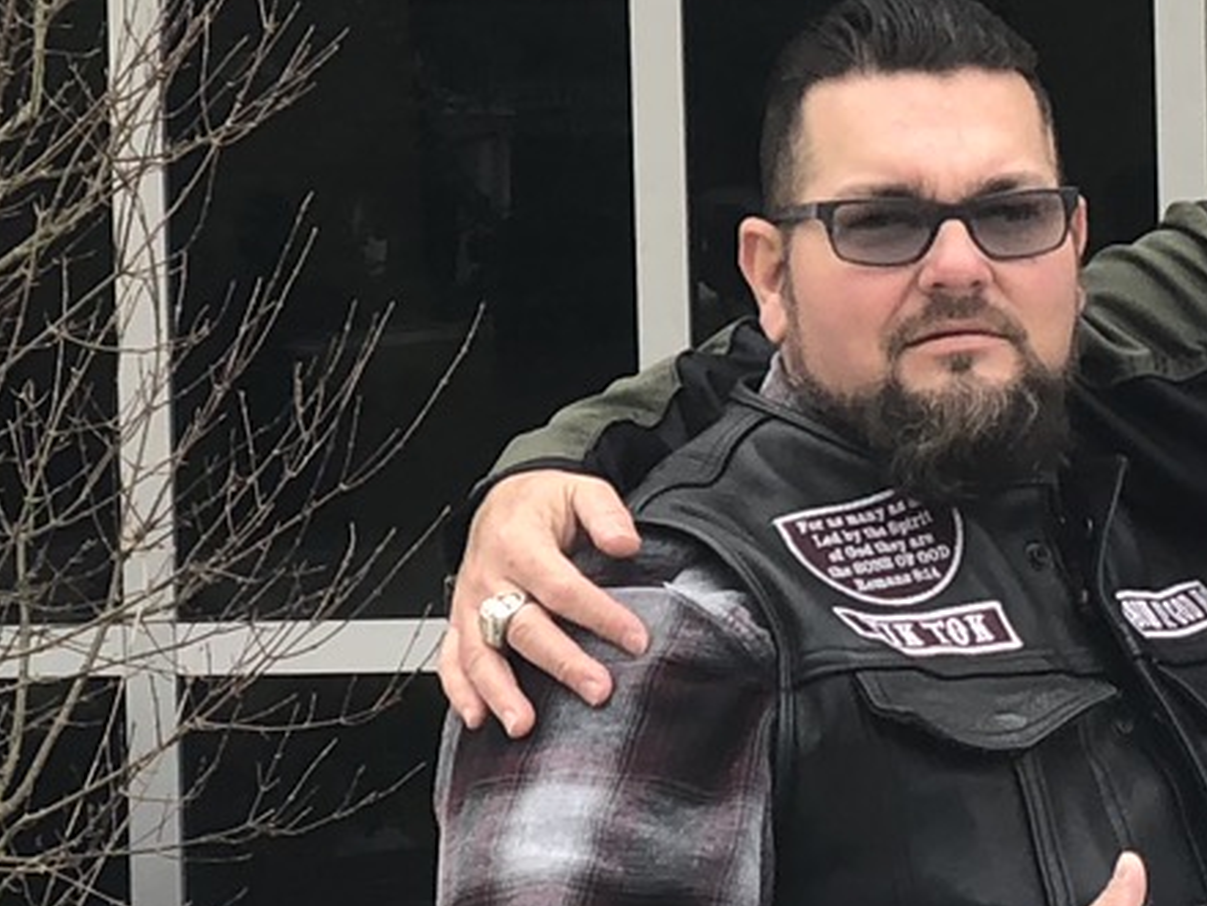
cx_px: 2472
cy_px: 461
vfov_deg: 6.1
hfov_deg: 7.8
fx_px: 8438
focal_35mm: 242
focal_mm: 6
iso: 16
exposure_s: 1/147
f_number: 2.4
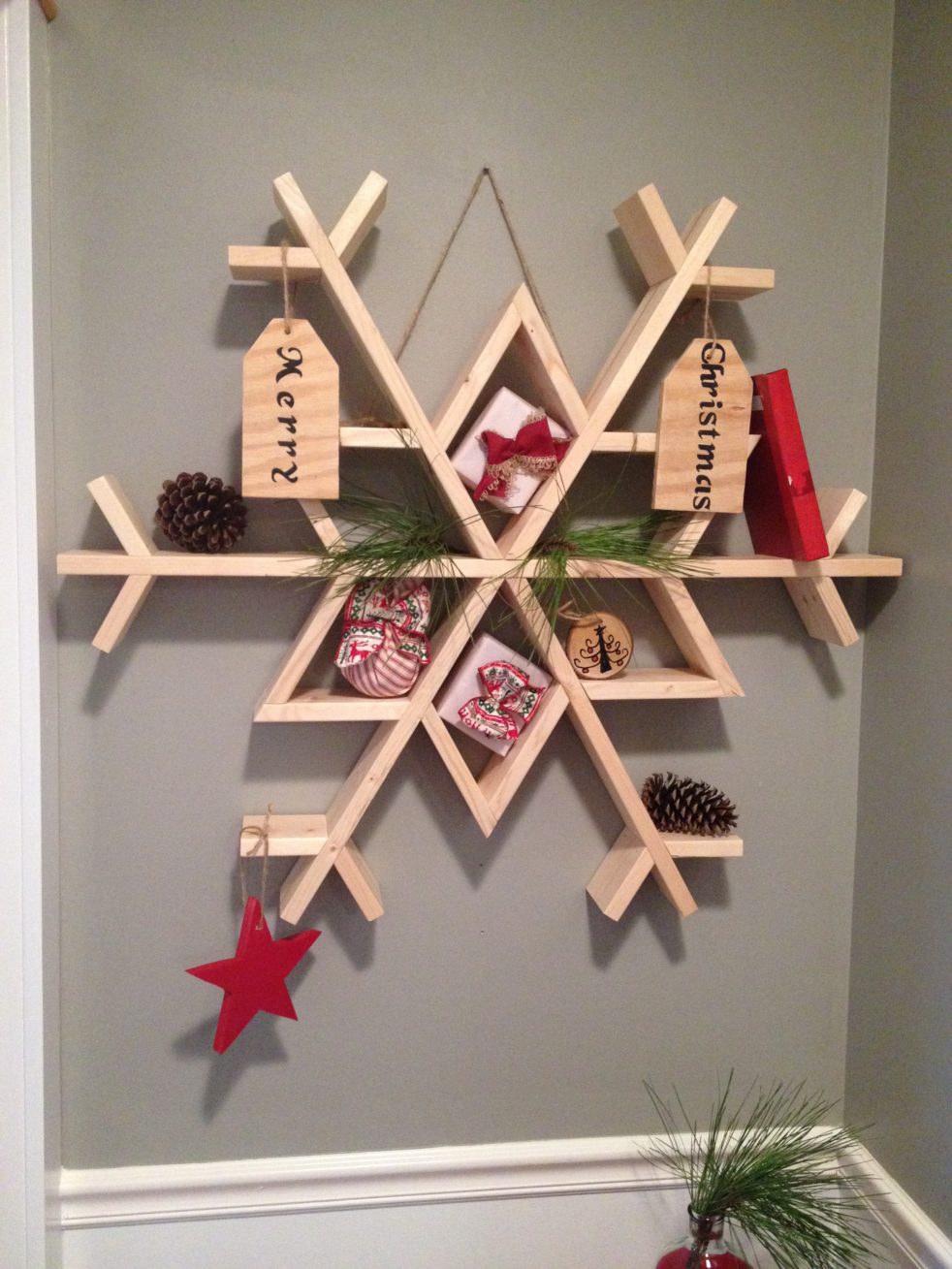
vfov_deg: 52.6
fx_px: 1283
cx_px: 476
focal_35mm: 35
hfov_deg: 40.7
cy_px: 634
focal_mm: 4.28
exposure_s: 1/17
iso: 320
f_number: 2.4
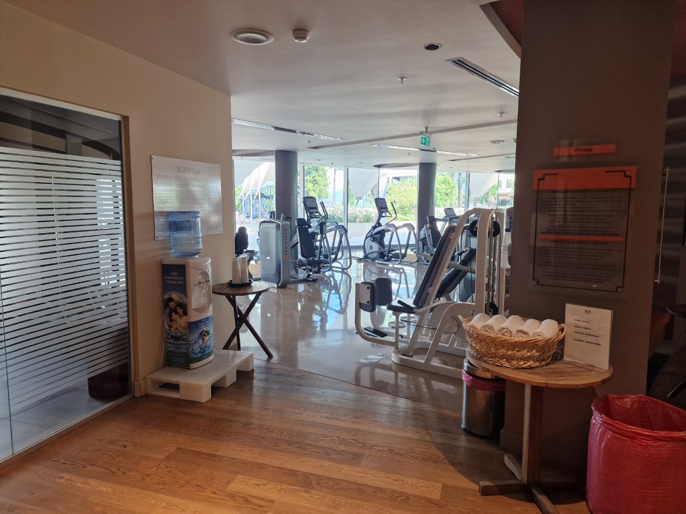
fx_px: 456
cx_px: 343
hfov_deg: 73.9
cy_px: 257
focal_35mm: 23
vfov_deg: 58.9
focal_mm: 6.4
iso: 160
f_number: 1.8
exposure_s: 1/120
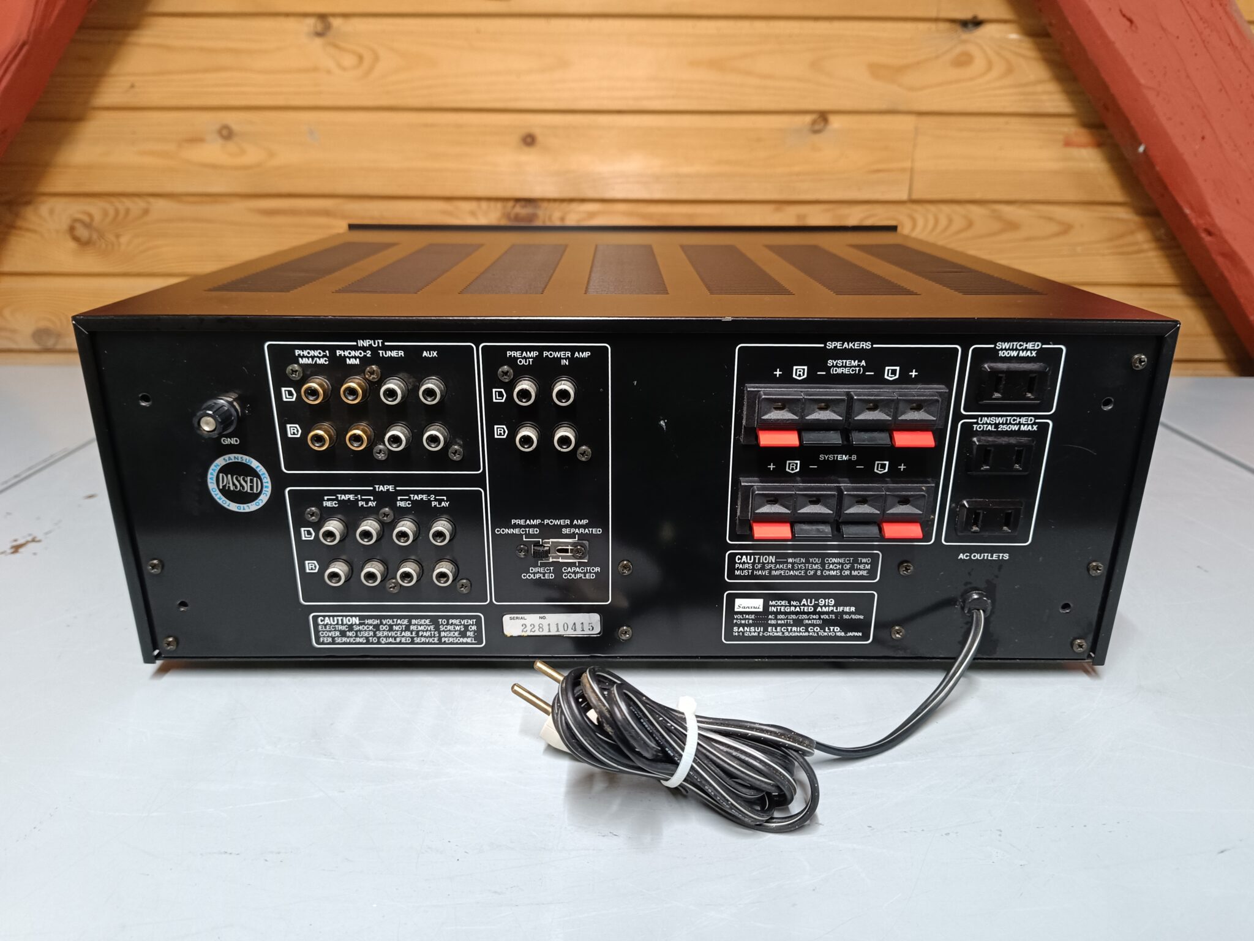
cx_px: 627
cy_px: 470
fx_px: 869
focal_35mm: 24
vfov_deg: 56.8
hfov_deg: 71.6
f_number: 1.88
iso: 1011
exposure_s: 1/25
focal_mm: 5.59
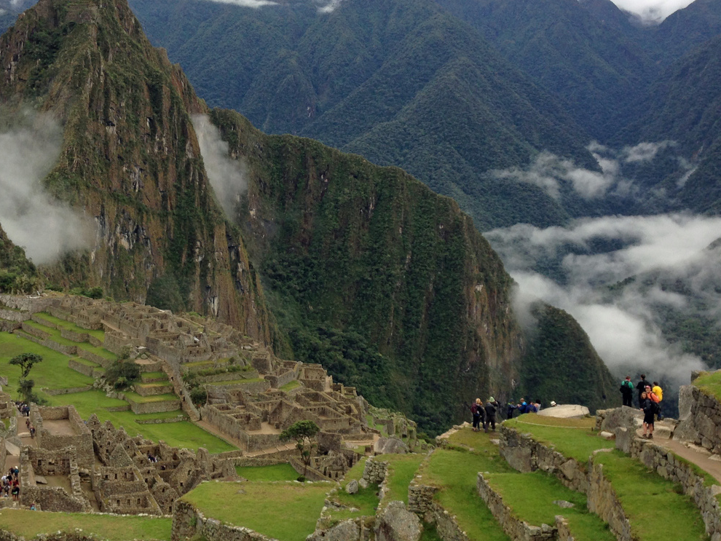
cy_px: 248
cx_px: 247
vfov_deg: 30.3
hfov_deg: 39.2
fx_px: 1000
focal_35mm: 48
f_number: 2.4
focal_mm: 4.12
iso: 50
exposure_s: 1/133
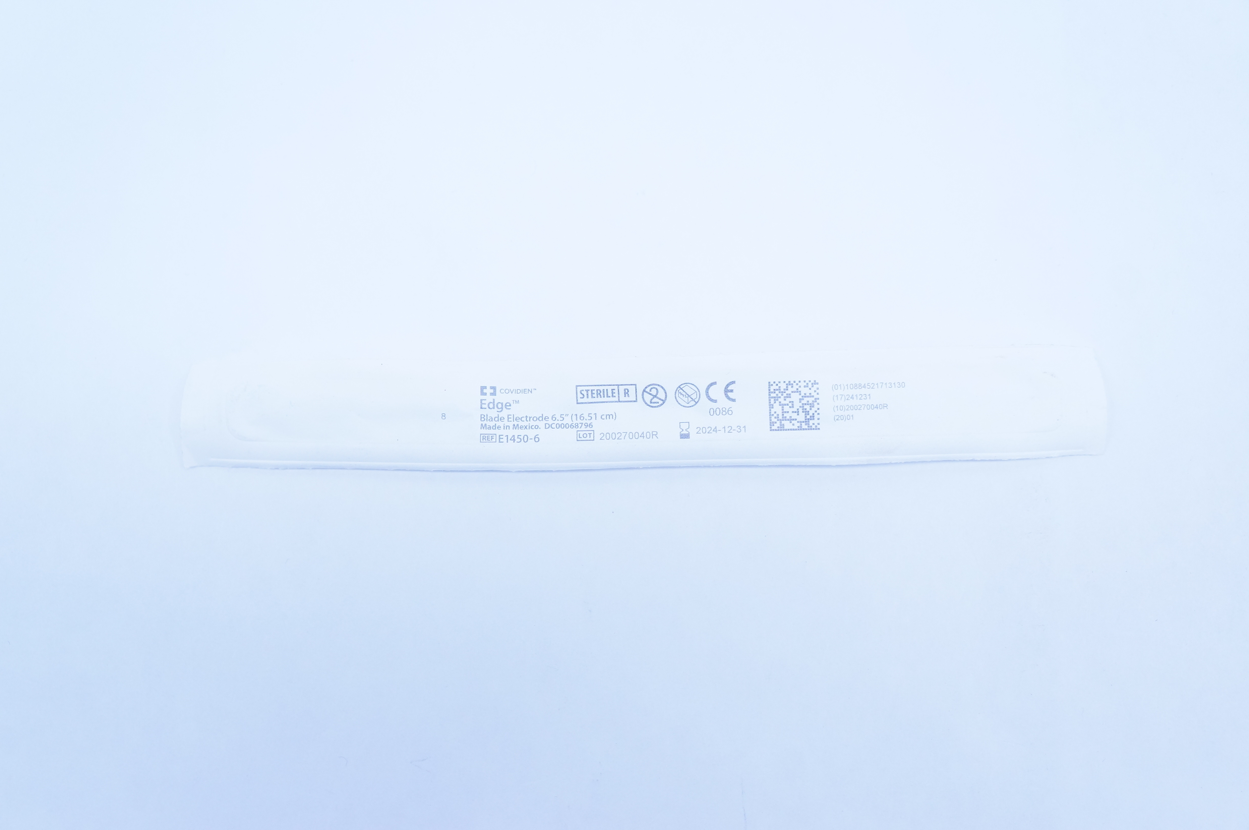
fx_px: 1300
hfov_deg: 51.3
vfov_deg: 35.4
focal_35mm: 38
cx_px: 624
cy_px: 415
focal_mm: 25
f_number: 5.6
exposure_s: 1/160
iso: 800
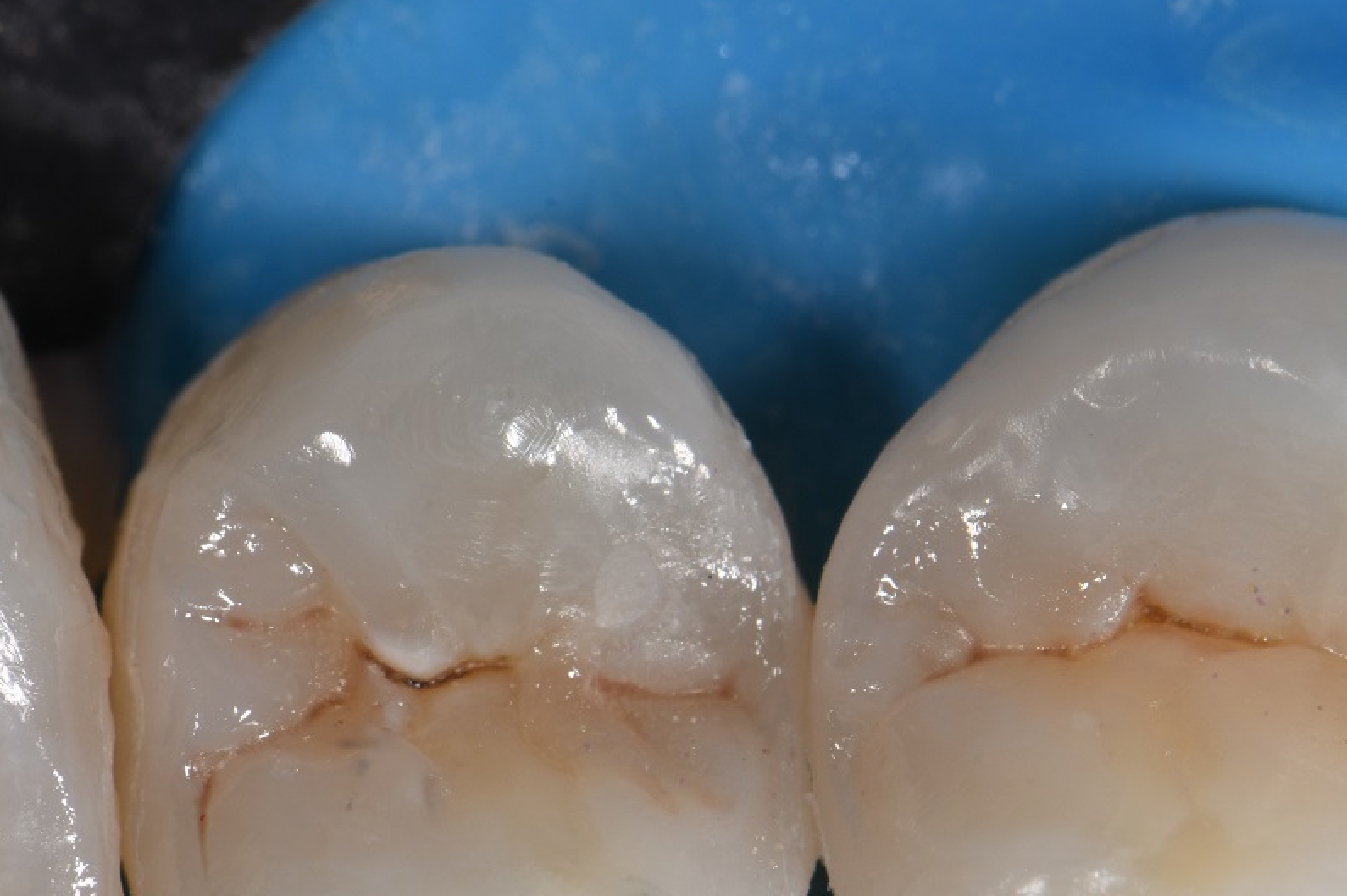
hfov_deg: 7.7
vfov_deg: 5.1
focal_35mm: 267
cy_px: 737
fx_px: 9984
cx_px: 856
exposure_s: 1/160
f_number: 32
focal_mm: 105
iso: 200
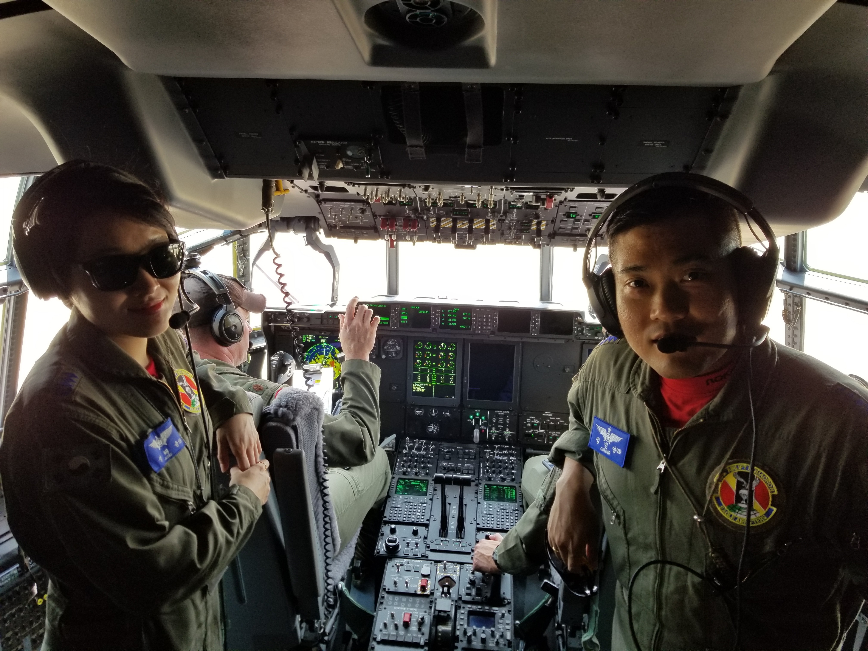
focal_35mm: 26
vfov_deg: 53.1
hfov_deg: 67.3
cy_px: 326
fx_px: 652
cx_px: 434
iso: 50
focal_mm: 4.3
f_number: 1.7
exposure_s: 1/195
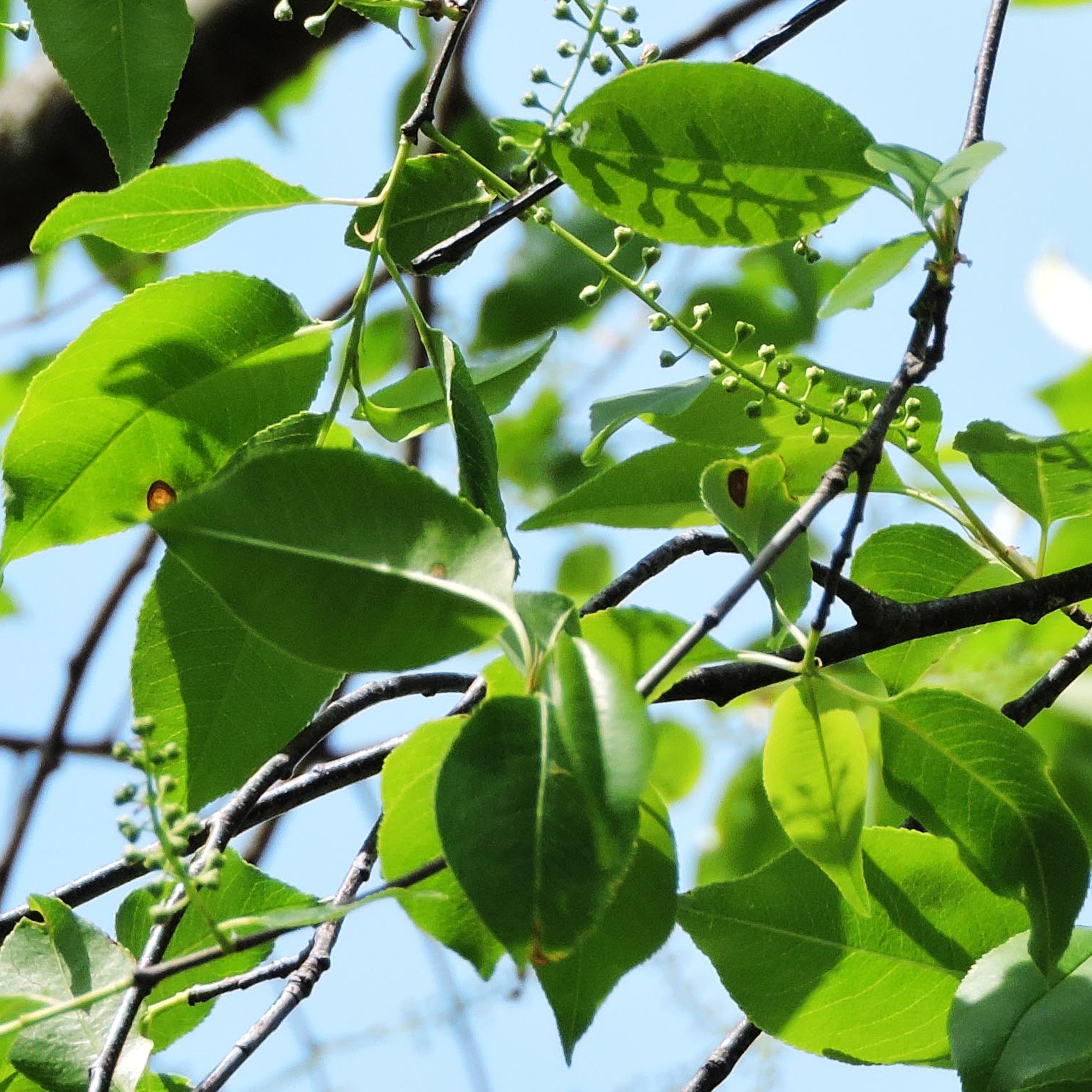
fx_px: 21022
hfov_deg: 3.0
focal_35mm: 589
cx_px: 961
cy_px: -42
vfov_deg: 3.0
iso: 100
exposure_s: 1/200
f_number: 5.3
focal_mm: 39.4
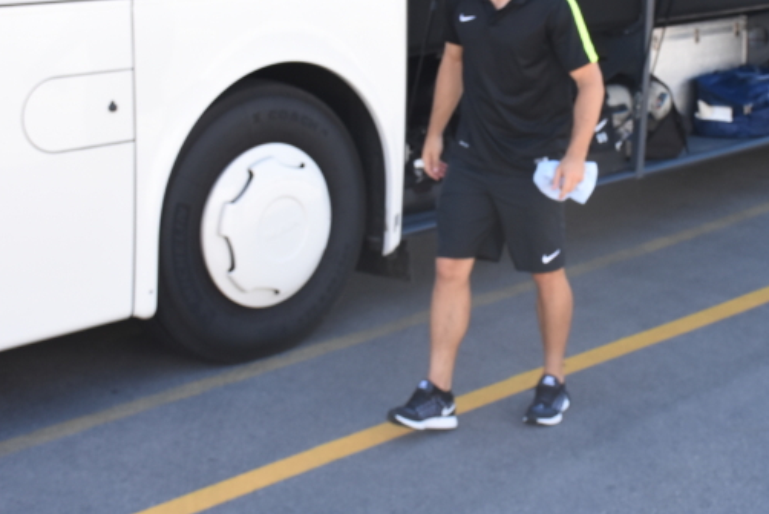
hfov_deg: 25.8
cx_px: 535
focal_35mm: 78
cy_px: 127
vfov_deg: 17.4
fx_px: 1667
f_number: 7.1
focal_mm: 34
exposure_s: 1/500
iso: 800
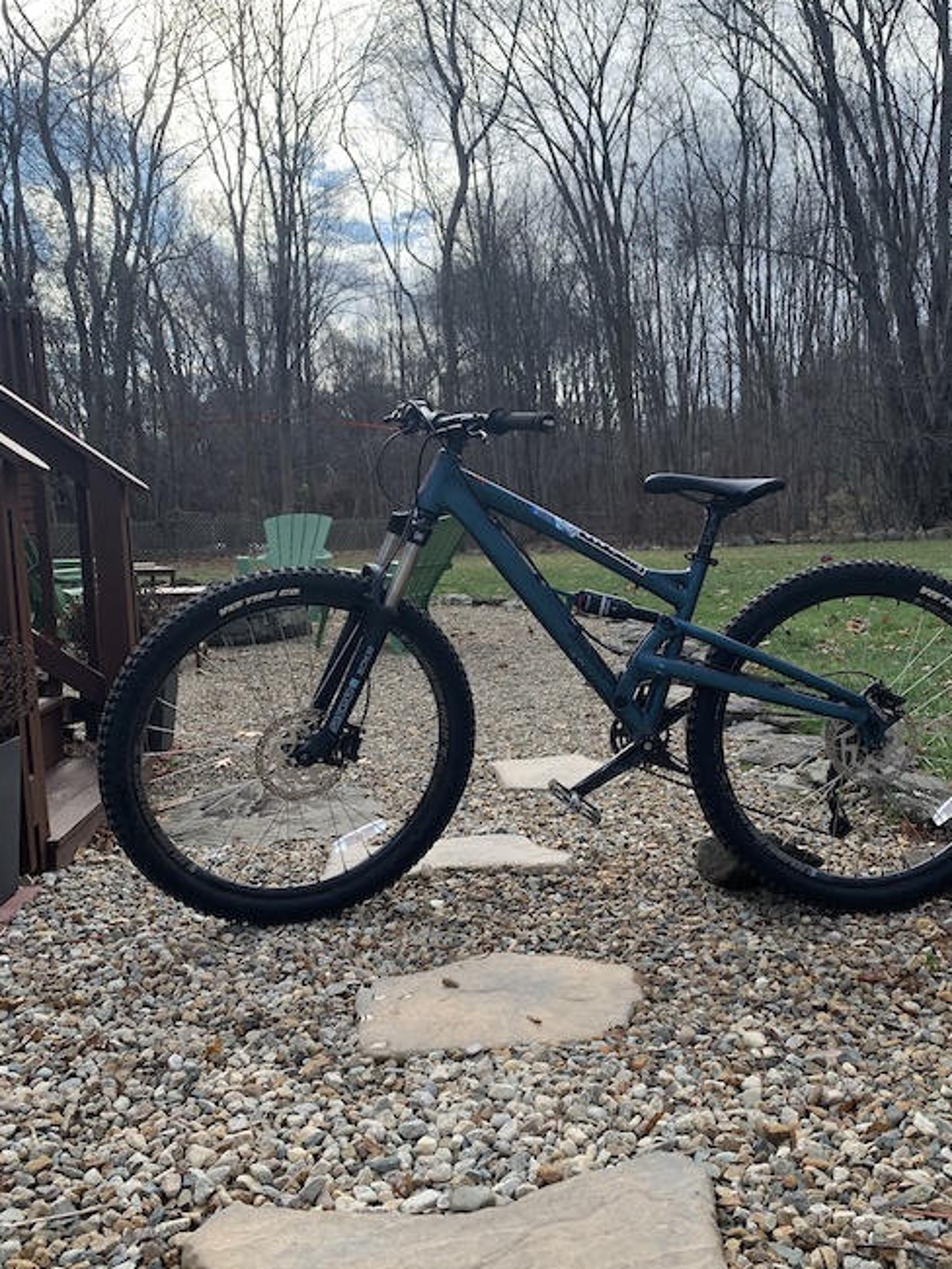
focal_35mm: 32
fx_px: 1173
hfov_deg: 43.9
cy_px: 627
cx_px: 581
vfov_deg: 56.8
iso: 25
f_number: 1.8
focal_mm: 4.25
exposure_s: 1/849
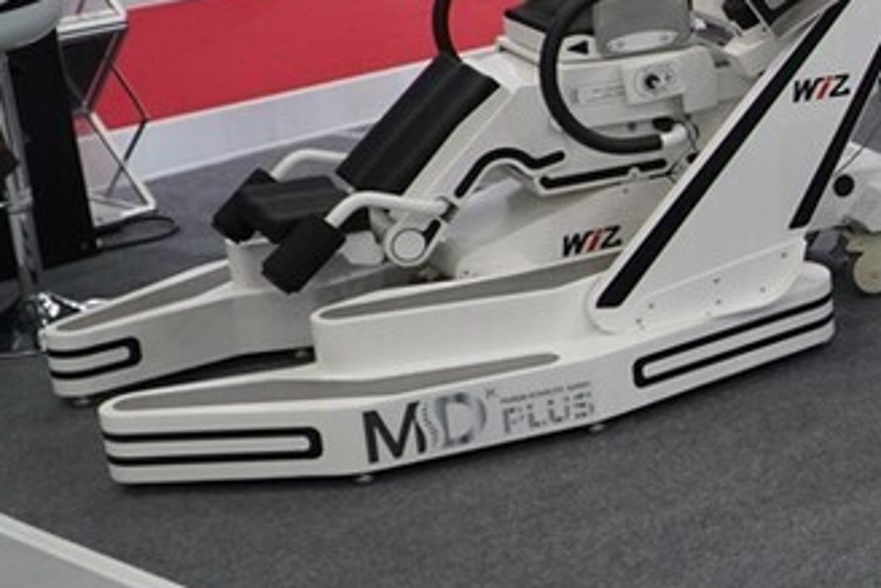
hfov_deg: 22.4
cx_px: 1211
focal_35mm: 79
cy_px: 185
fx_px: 1934
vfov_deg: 17.2
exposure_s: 1/160
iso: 800
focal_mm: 18
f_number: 4
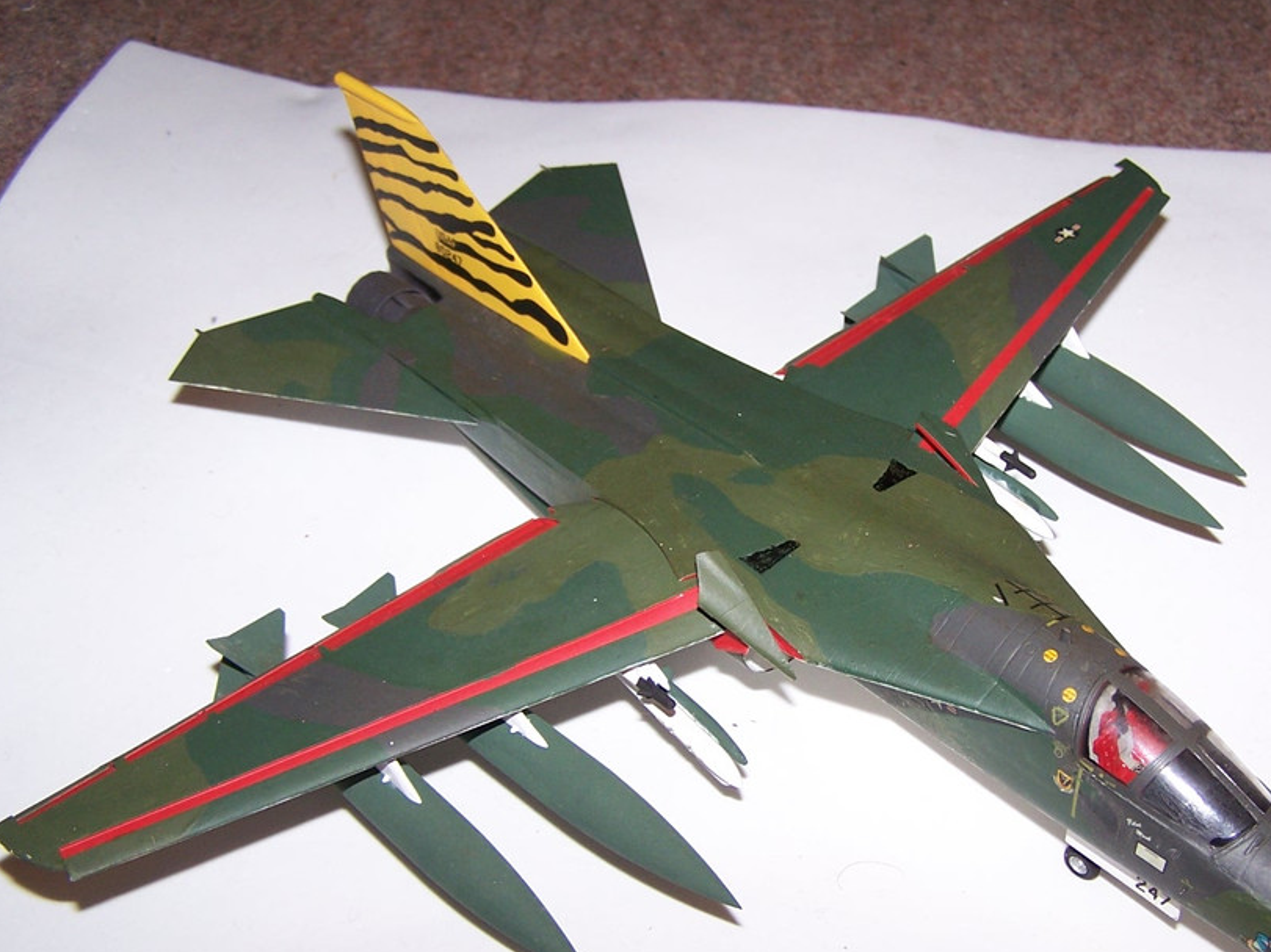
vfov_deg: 29.0
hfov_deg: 37.9
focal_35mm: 50
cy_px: 586
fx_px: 1836
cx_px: 803
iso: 80
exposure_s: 1/60
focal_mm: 6.3
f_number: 2.8
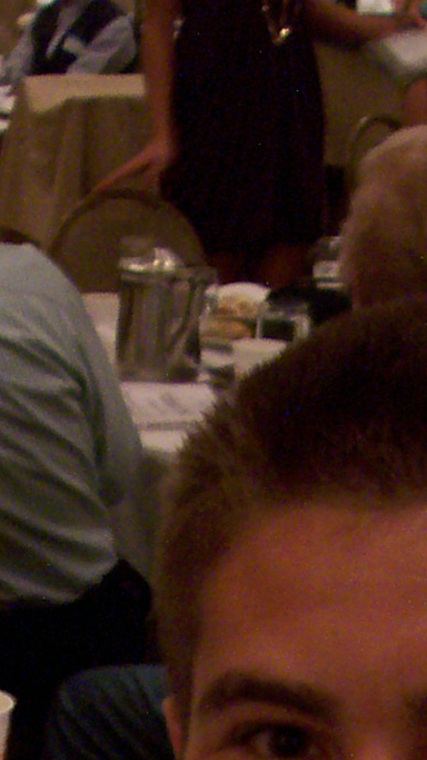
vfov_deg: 15.3
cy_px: 1273
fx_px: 2517
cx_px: 193
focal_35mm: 125
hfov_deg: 9.7
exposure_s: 1/8
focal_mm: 5.6
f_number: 2.7
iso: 160
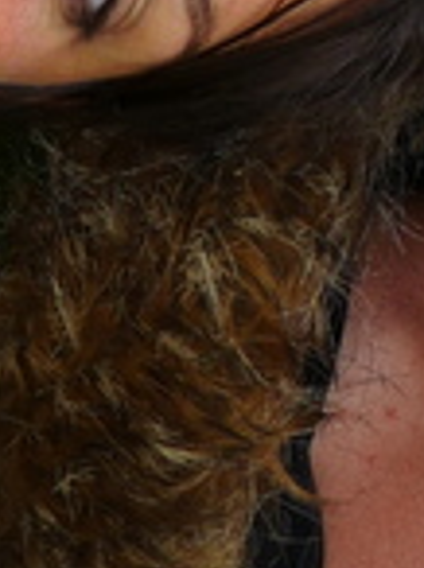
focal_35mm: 246
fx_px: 4029
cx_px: 782
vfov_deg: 7.8
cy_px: -471
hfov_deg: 5.9
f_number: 3.2
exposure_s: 1/125
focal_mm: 17
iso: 200
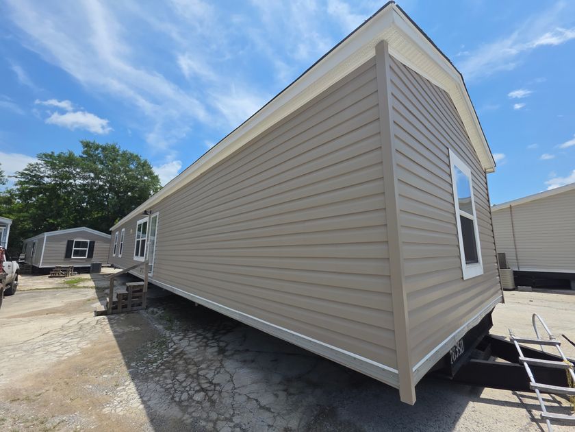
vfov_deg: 89.9
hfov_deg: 106.2
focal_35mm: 13
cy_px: 216
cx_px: 288
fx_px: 216
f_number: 1.9
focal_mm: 2.2
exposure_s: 1/2767
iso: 40
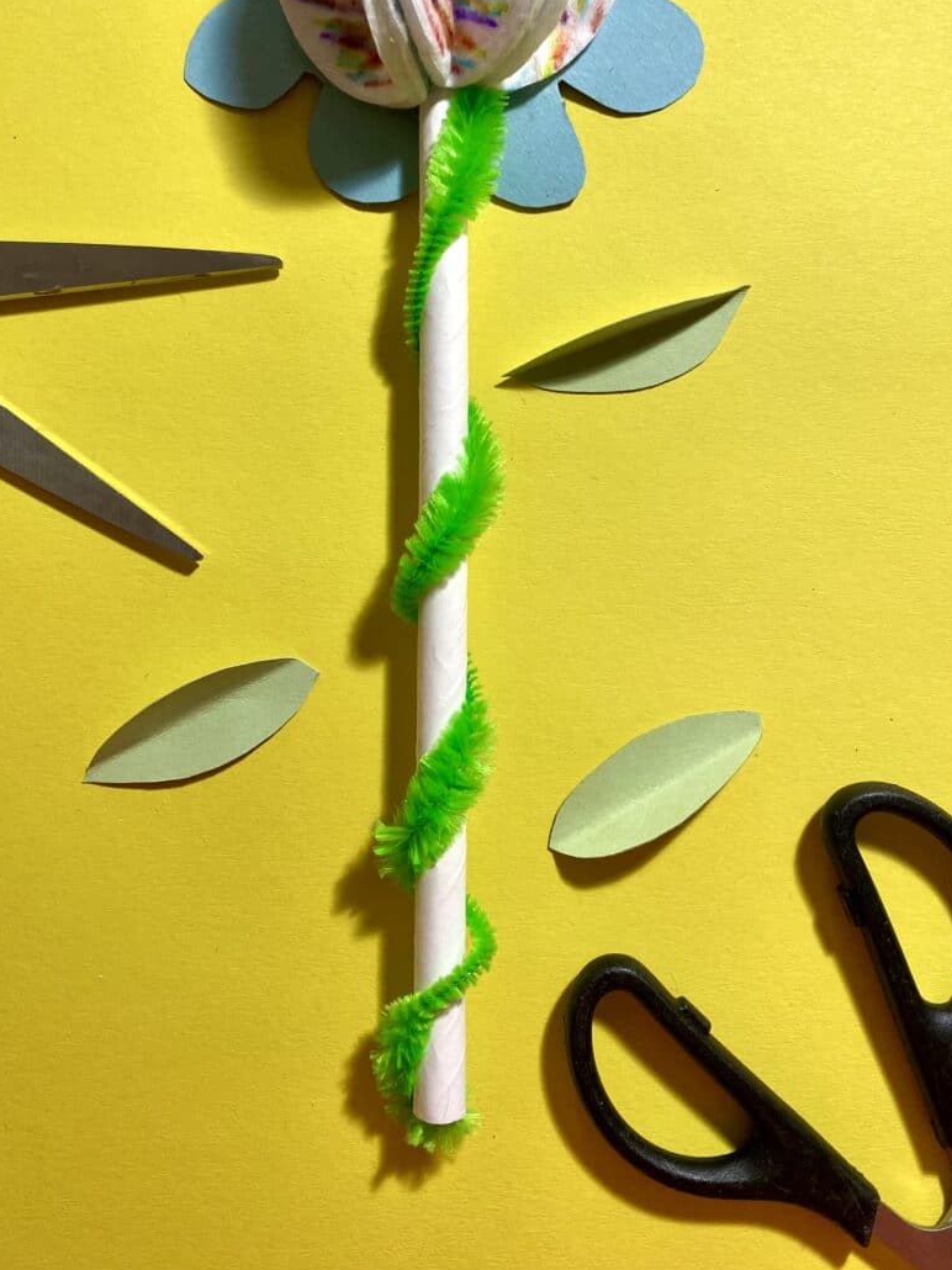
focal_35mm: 33
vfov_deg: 54.7
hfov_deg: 42.9
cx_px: 450
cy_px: 467
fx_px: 1211
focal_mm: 4.25
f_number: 1.8
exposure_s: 1/121
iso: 100
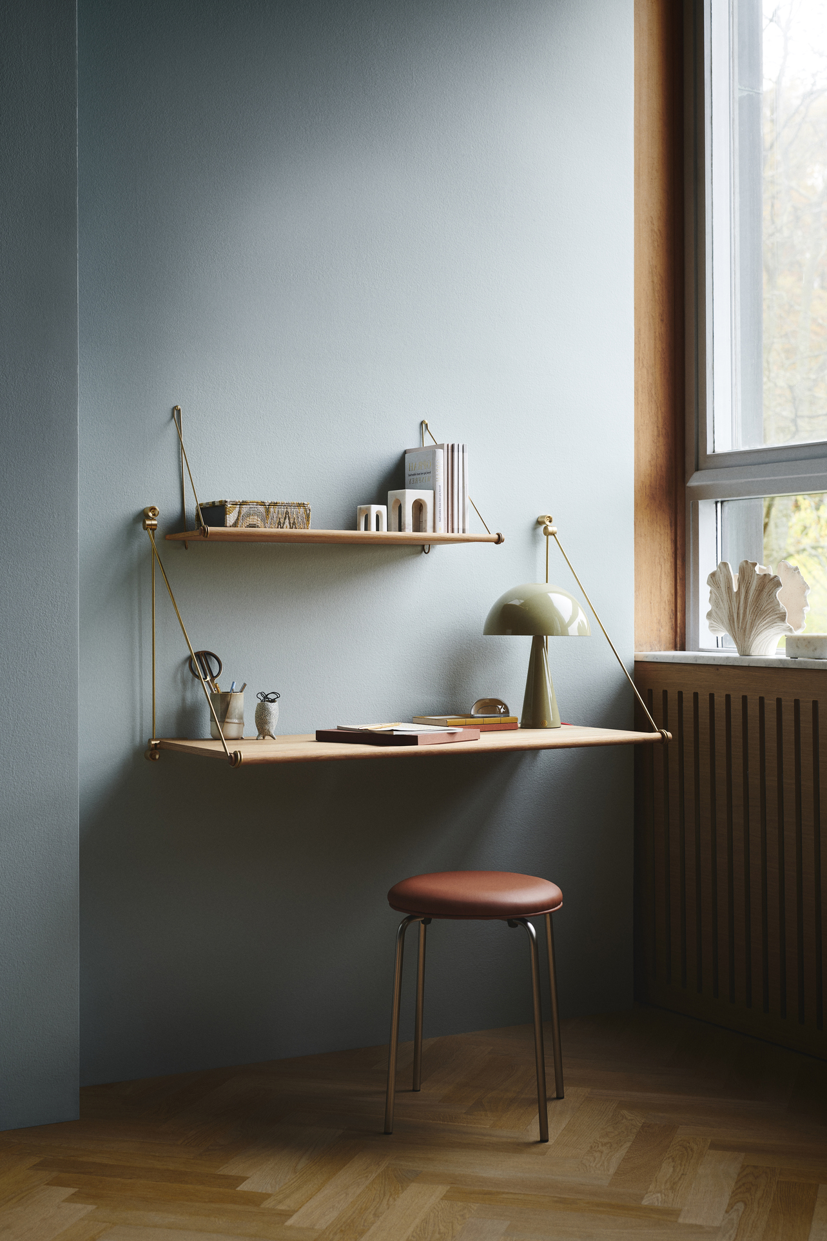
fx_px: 1758
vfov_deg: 38.9
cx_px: 413
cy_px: 617
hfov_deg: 26.5
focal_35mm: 51
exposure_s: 1/13
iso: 100
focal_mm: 50
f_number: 5.6
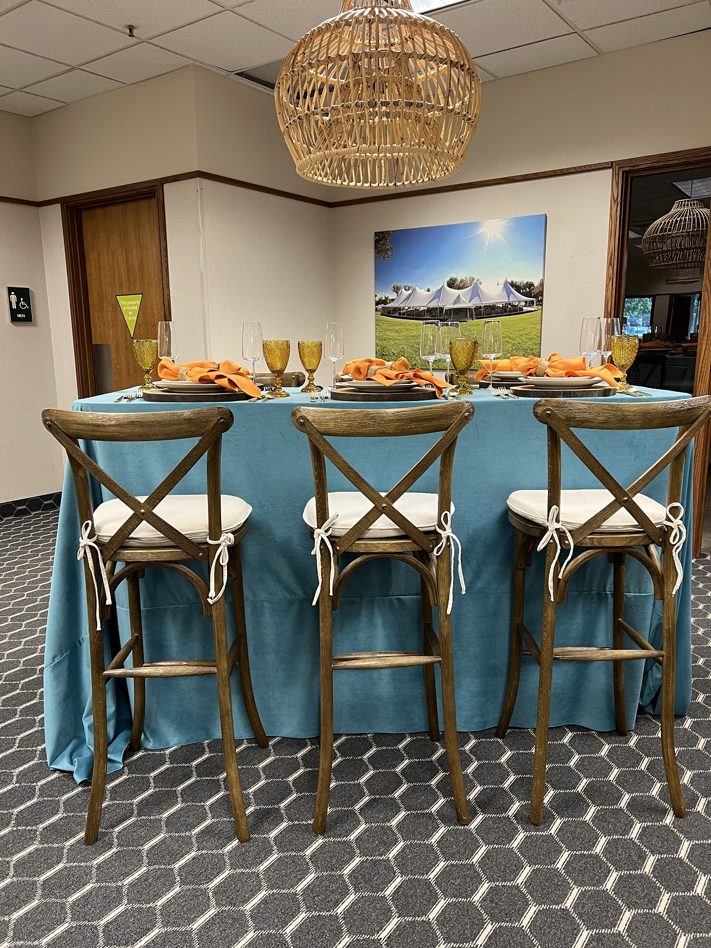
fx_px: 712
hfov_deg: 53.1
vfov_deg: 67.3
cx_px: 356
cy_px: 474
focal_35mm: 26
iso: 160
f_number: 1.5
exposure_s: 1/60
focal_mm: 5.7
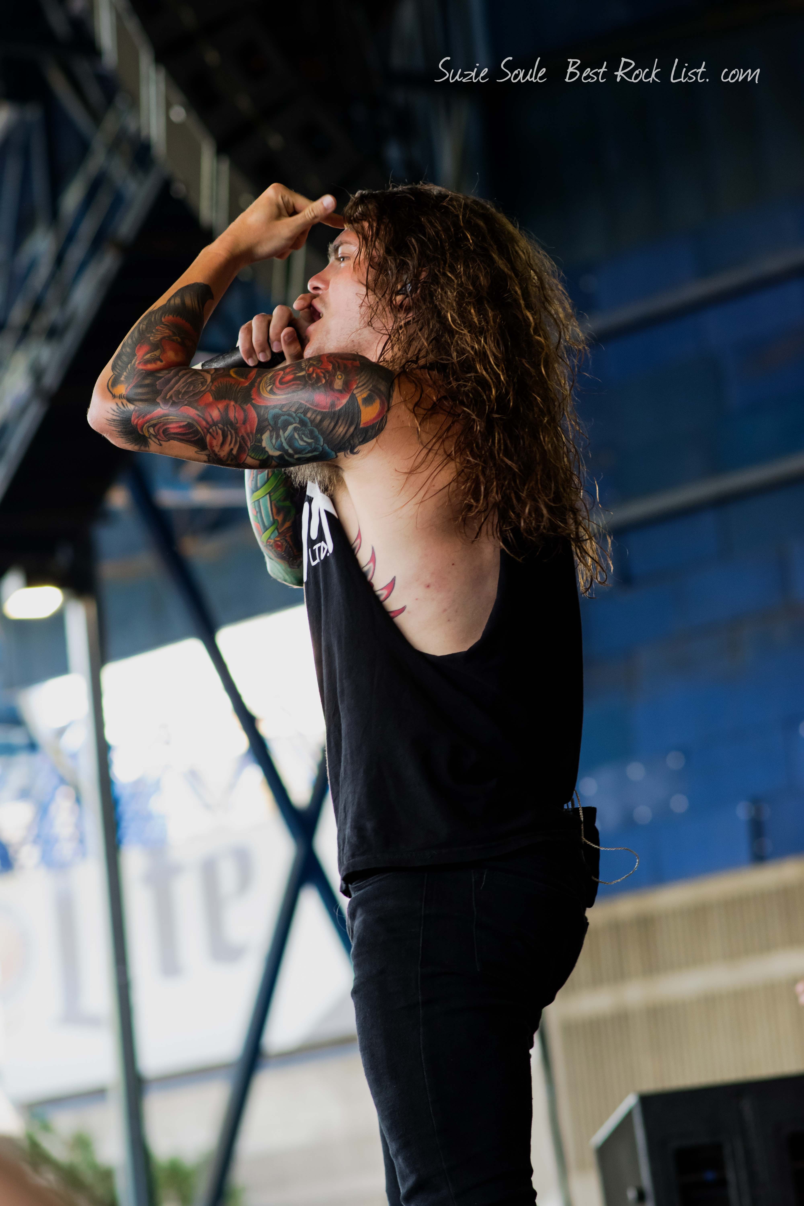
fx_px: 4271
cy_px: 603
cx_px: 402
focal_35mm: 128
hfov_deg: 10.8
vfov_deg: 16.1
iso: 800
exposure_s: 1/200
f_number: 3.5
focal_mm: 85
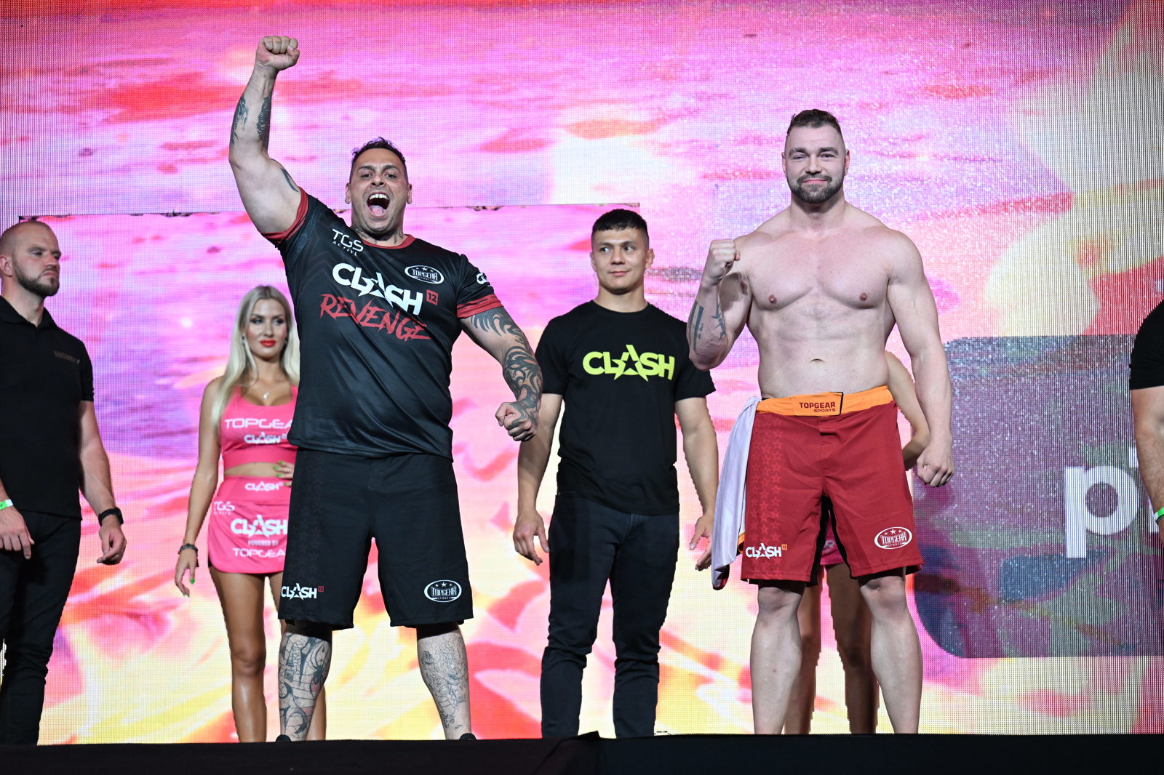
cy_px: 388
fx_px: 4849
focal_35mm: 150
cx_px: 582
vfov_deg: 9.1
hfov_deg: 13.7
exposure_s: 1/200
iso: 2000
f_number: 3.5
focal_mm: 150
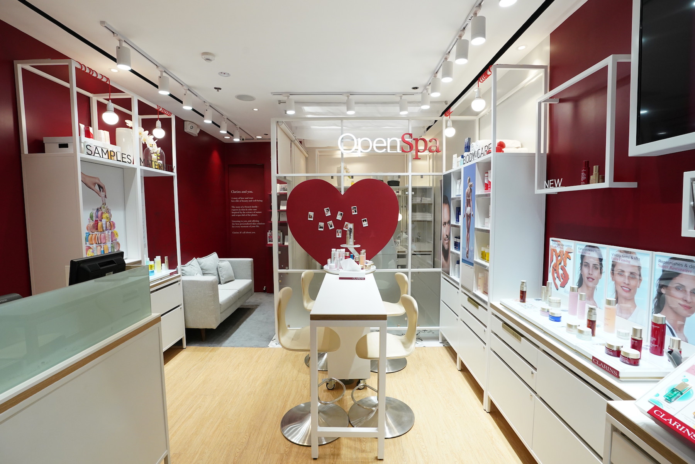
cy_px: 232
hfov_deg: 96.7
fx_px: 309
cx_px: 348
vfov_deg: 73.7
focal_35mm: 16
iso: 2500
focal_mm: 16
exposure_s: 1/250
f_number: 8
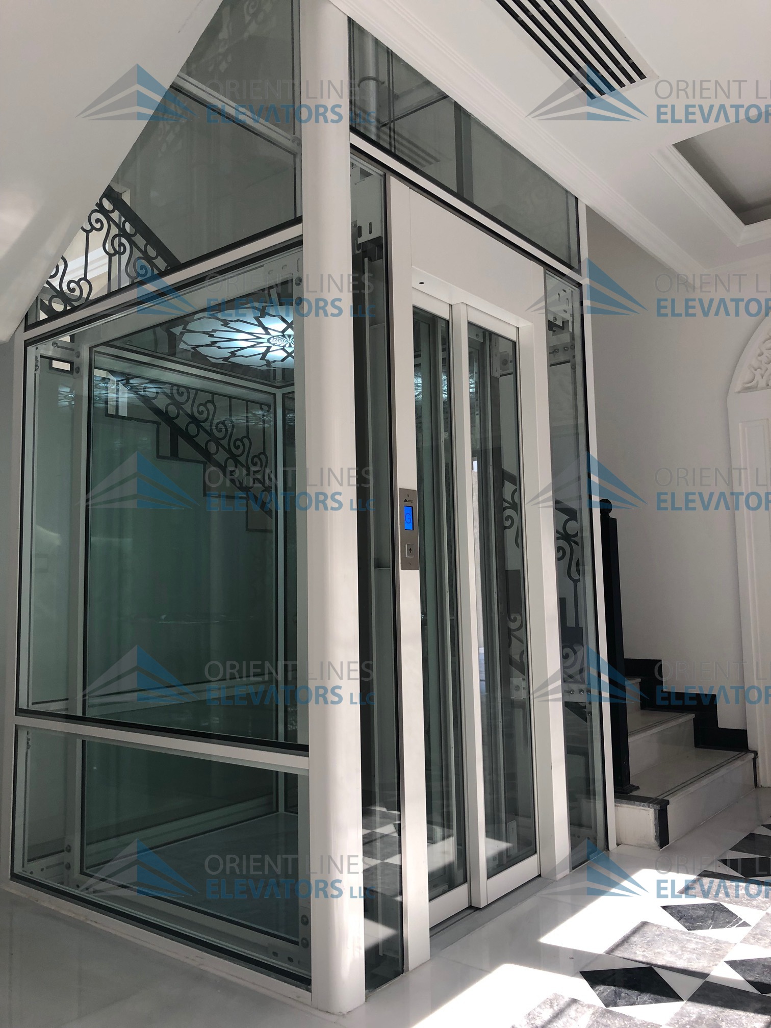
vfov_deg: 63.4
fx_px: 832
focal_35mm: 28
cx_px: 386
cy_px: 514
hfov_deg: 49.7
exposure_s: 1/100
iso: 40
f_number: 1.8
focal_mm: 4
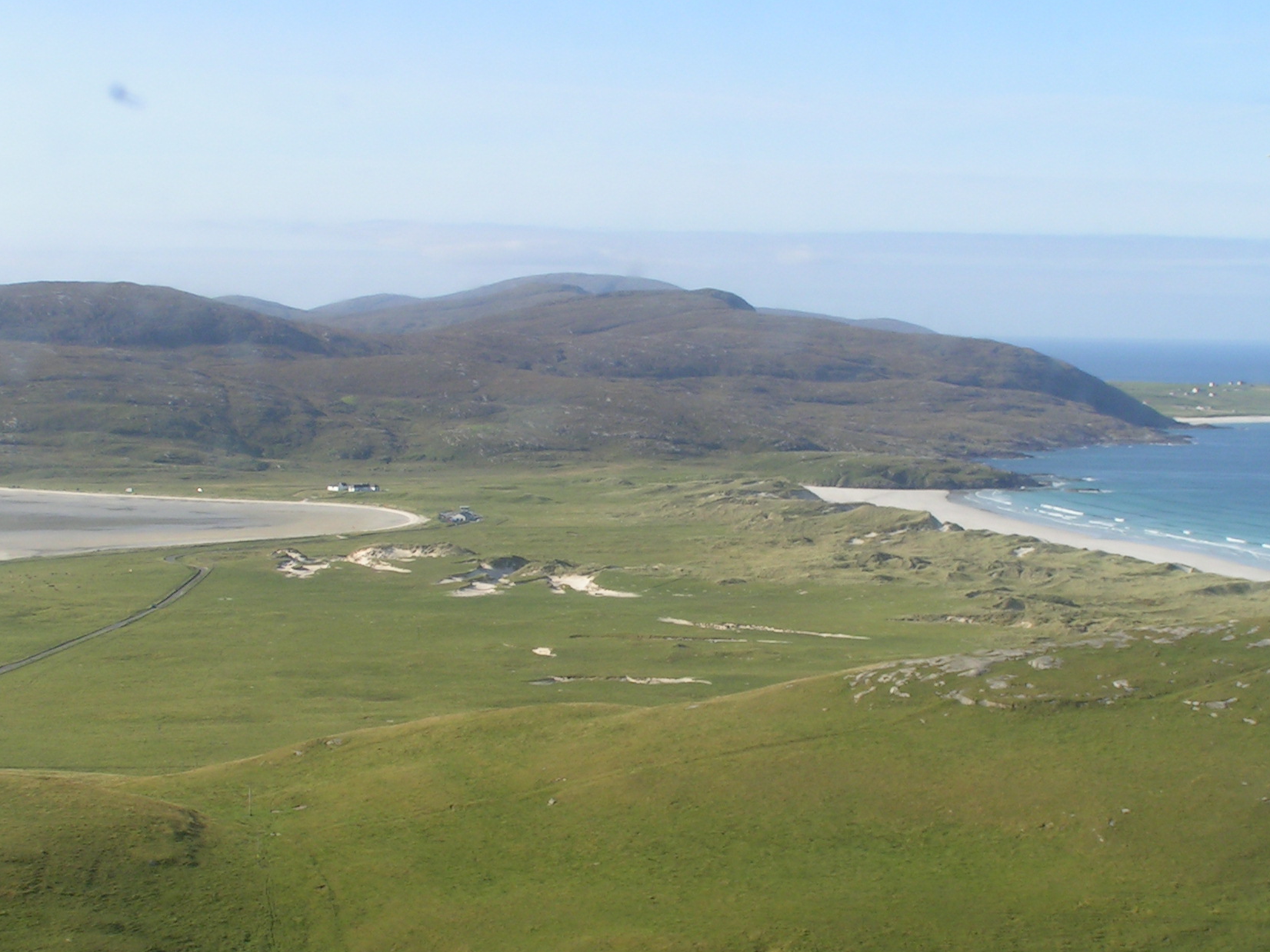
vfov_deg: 21.9
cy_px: 531
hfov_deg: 29.0
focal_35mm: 67
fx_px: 2458
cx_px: 627
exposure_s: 1/200
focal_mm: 8.3
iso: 50
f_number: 6.3
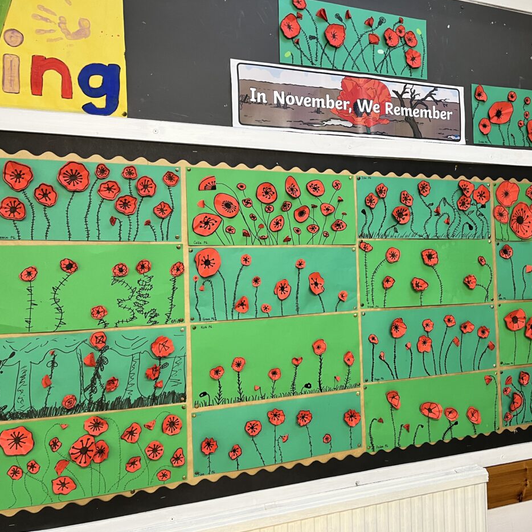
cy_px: 267
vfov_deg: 52.5
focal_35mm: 31
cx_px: 313
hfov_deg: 52.3
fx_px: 539
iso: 80
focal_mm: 5.1
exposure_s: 1/50
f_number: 1.6
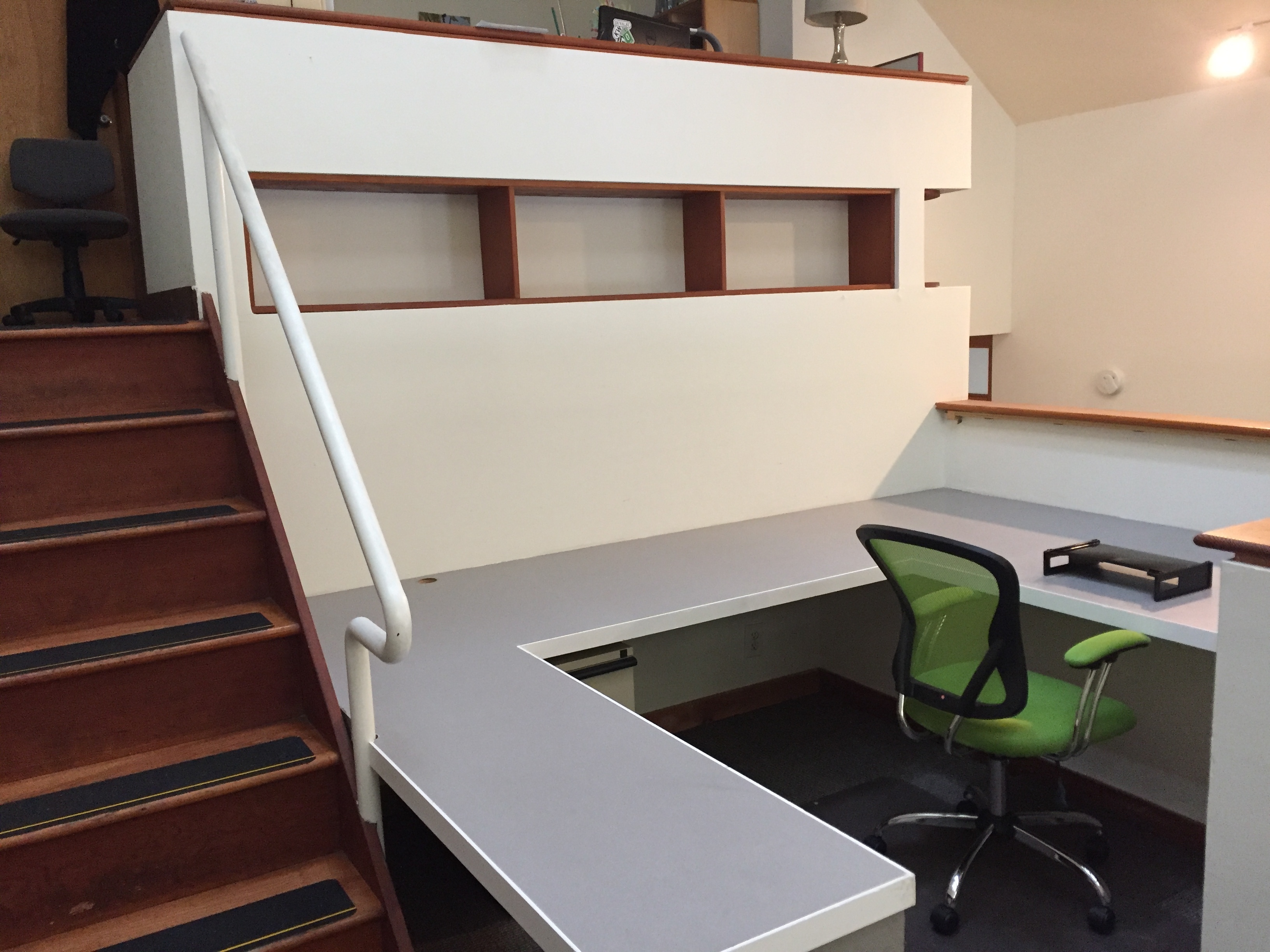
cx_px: 635
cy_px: 476
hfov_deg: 61.7
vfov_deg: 48.2
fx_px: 1064
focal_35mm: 29
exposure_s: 1/30
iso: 200
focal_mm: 4.15
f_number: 2.2
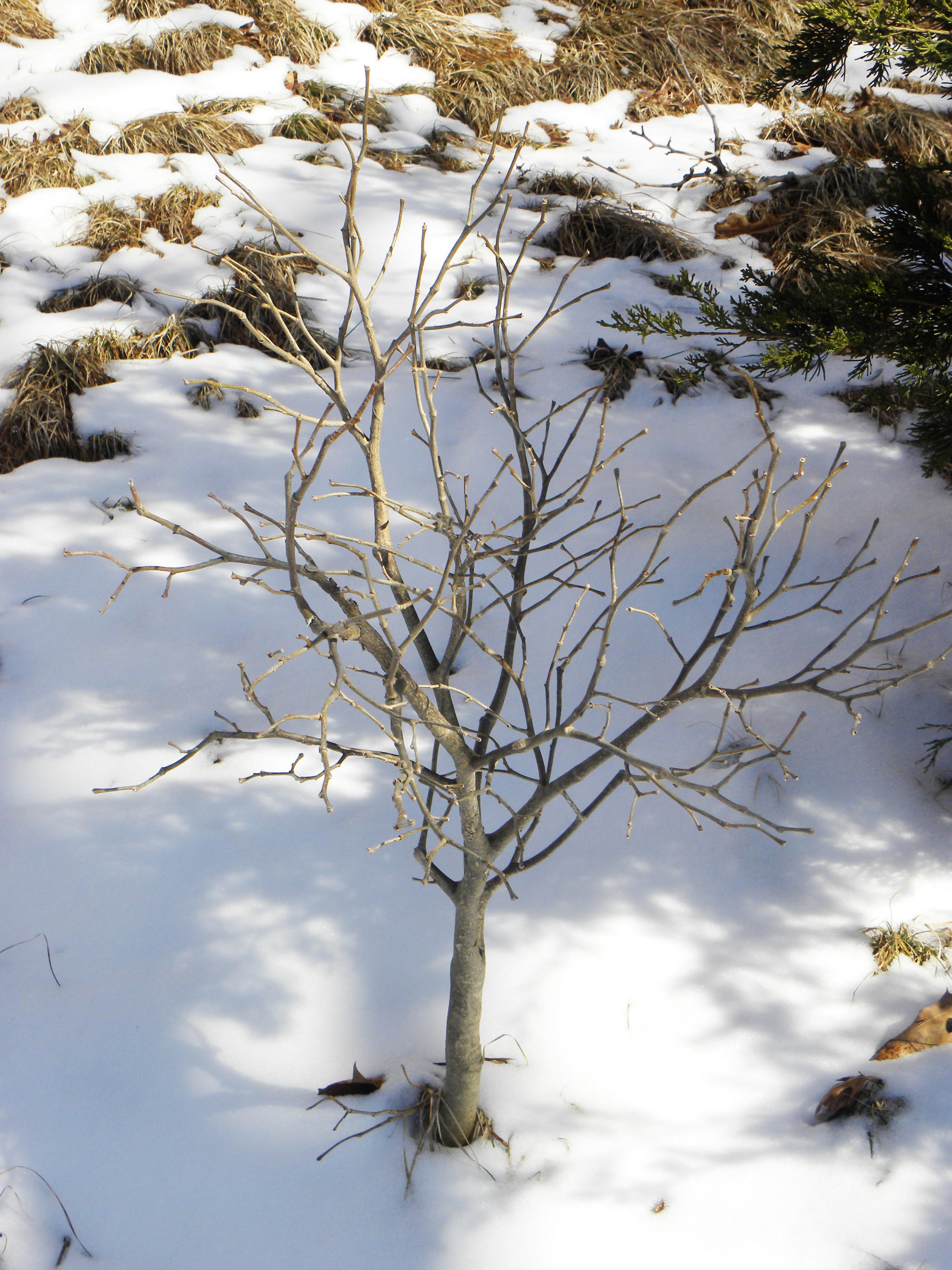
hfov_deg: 19.6
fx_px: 2750
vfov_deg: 26.0
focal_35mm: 75
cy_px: 635
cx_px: 476
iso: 64
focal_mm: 13.4
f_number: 5.6
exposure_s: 1/368
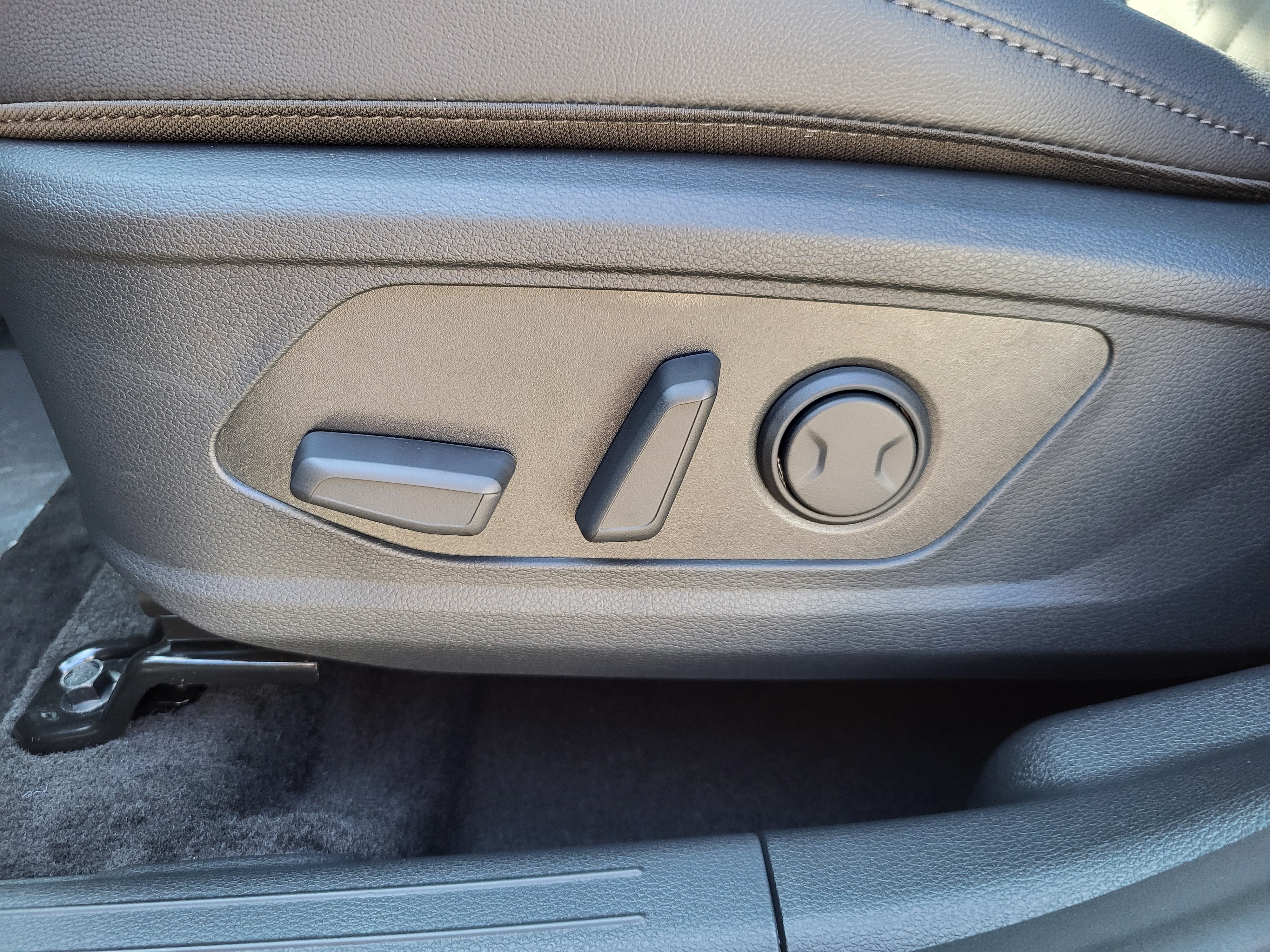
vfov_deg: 53.1
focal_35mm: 26
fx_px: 954
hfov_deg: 67.3
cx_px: 635
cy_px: 476
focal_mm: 5.4
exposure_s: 1/120
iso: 320
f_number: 1.8
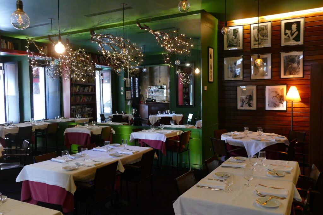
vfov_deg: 43.6
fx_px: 269
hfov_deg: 61.9
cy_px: 108
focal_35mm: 30
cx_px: 162
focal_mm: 11.1
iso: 1600
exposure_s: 1/40
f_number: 3
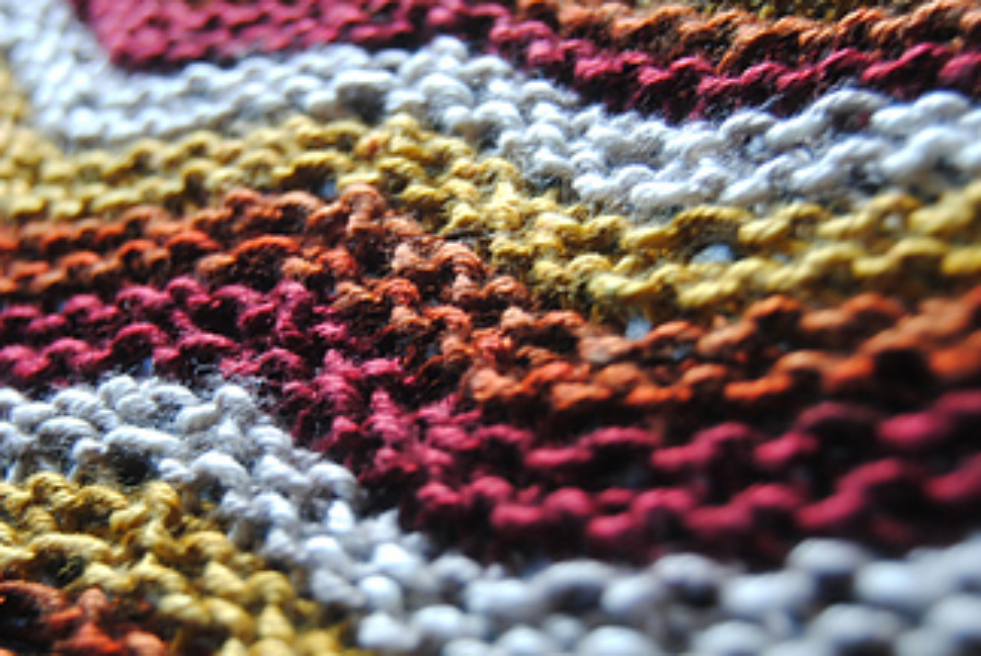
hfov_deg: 30.8
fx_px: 1773
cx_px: 361
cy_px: 366
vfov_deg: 21.0
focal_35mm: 65
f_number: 4
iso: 250
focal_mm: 28
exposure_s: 1/30
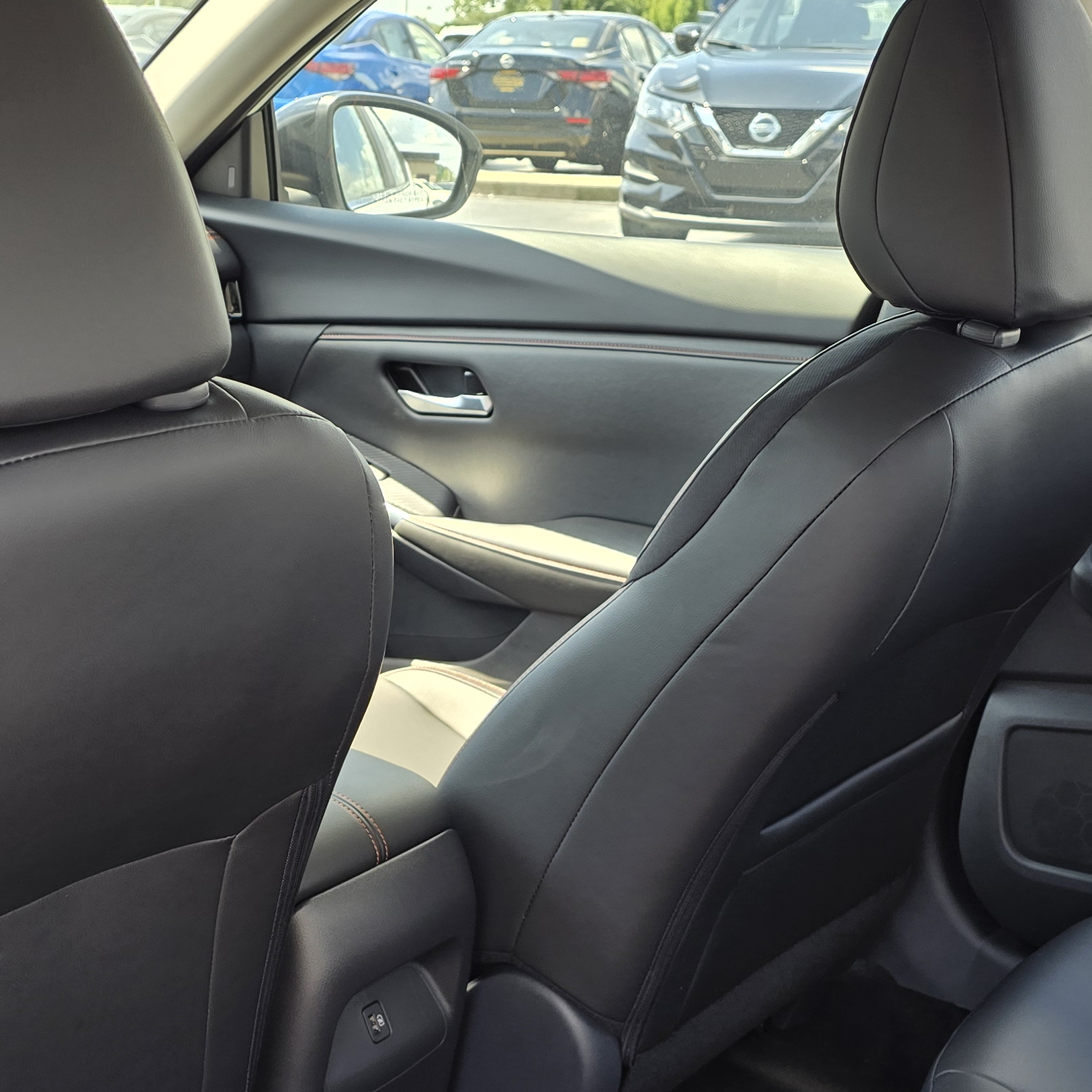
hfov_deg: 33.9
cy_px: 807
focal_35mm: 50
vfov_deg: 33.4
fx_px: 1785
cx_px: 454
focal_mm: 6.3
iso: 32
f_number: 1.7
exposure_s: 1/180
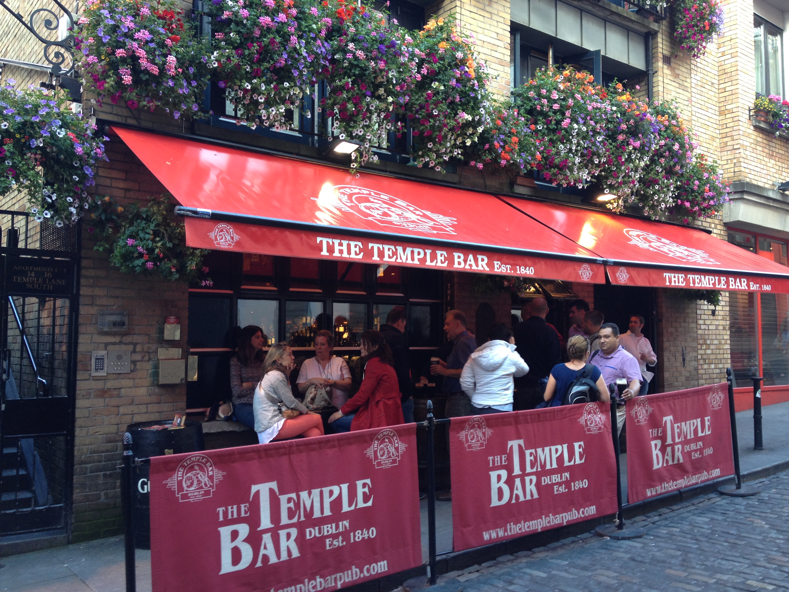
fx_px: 798
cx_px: 394
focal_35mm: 35
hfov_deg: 52.6
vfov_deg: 40.7
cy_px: 296
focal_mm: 4.28
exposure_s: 1/20
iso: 50
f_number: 2.4
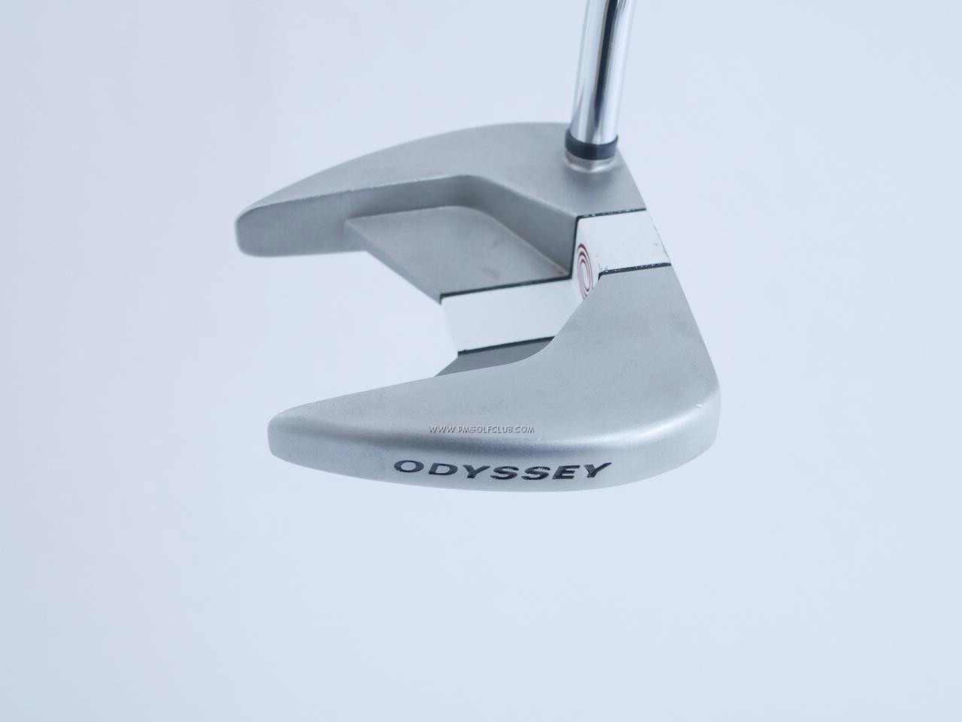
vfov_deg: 29.1
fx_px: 1390
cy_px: 361
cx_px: 481
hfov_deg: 38.2
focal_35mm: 50
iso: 1600
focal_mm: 25
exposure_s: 1/80
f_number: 4.5
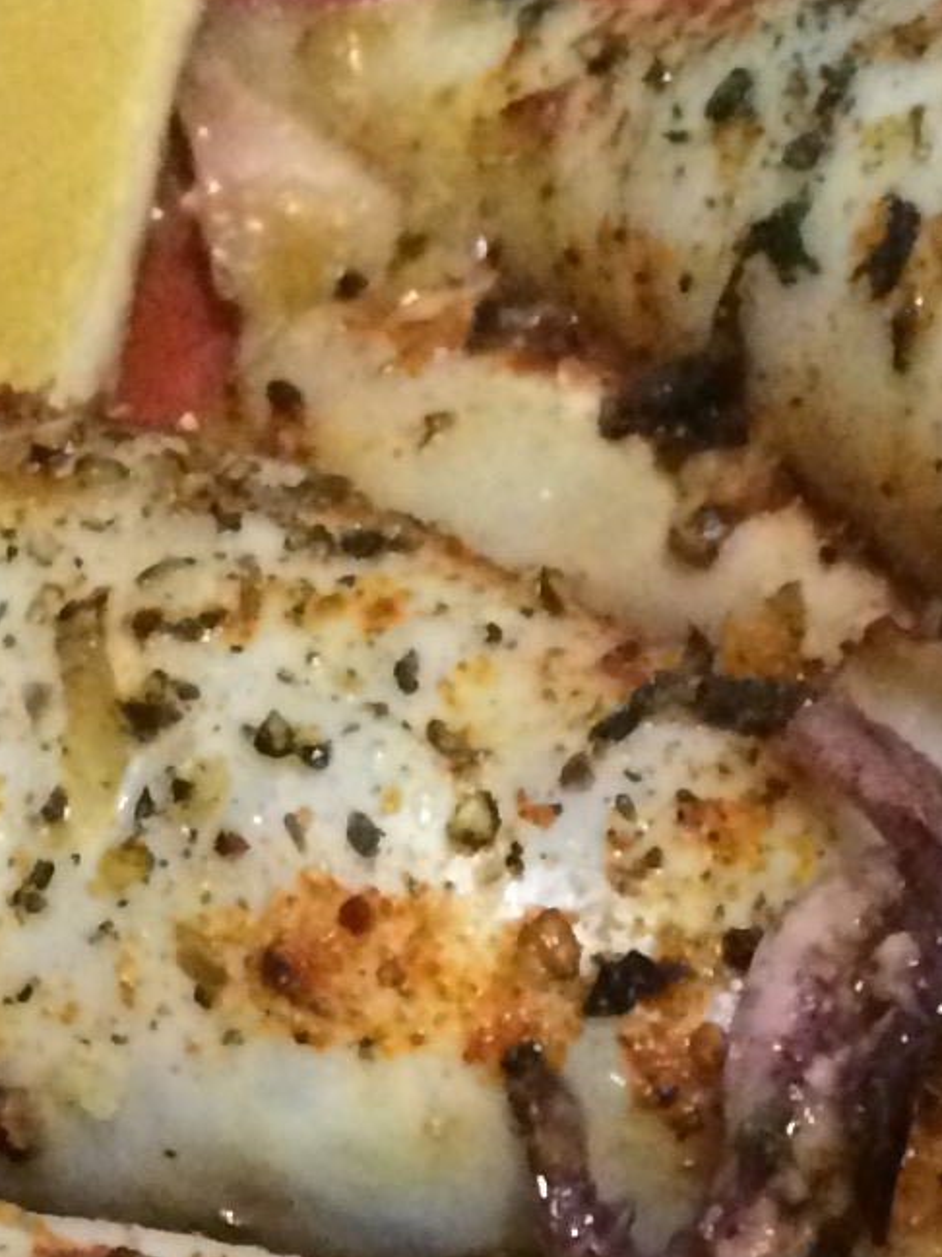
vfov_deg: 11.7
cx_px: 967
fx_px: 5297
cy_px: 2722
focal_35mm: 146
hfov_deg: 10.1
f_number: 2.2
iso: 400
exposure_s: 1/15
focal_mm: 4.15
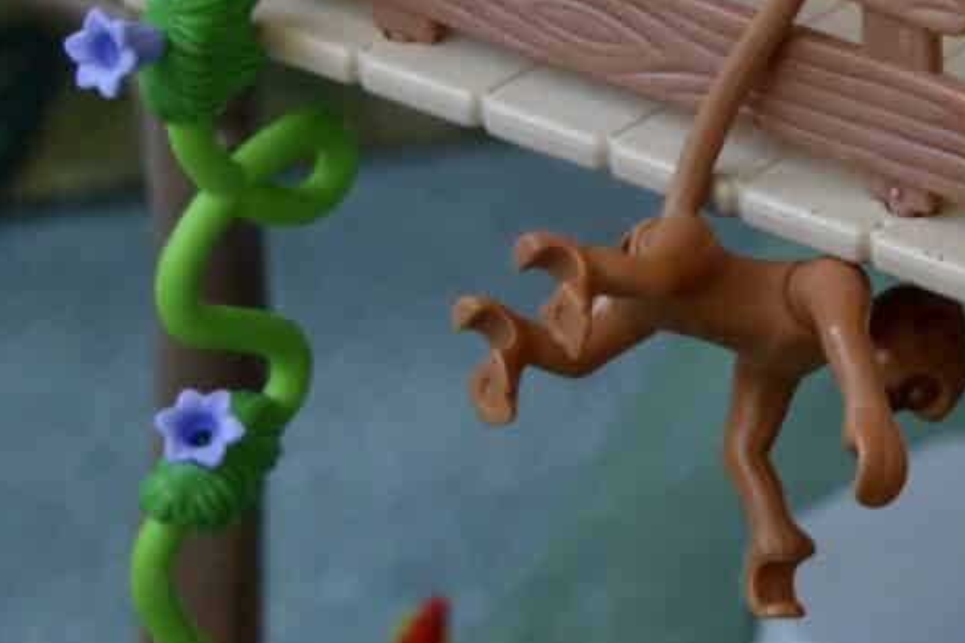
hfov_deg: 8.9
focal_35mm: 225
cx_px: 1513
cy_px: -405
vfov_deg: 6.0
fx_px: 6031
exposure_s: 1/200
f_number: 7.1
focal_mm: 58
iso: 2000
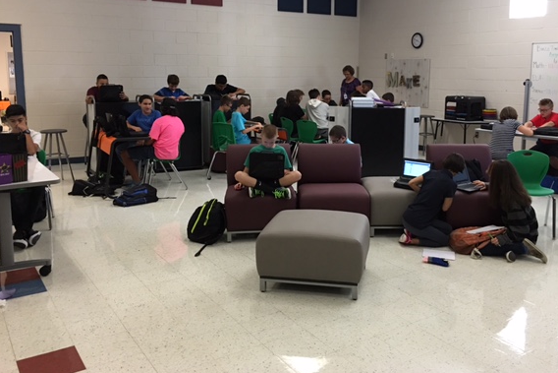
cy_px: 148
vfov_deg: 38.7
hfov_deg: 55.6
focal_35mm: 34
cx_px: 311
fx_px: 527
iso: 64
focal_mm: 4.15
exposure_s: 1/15
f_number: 2.2
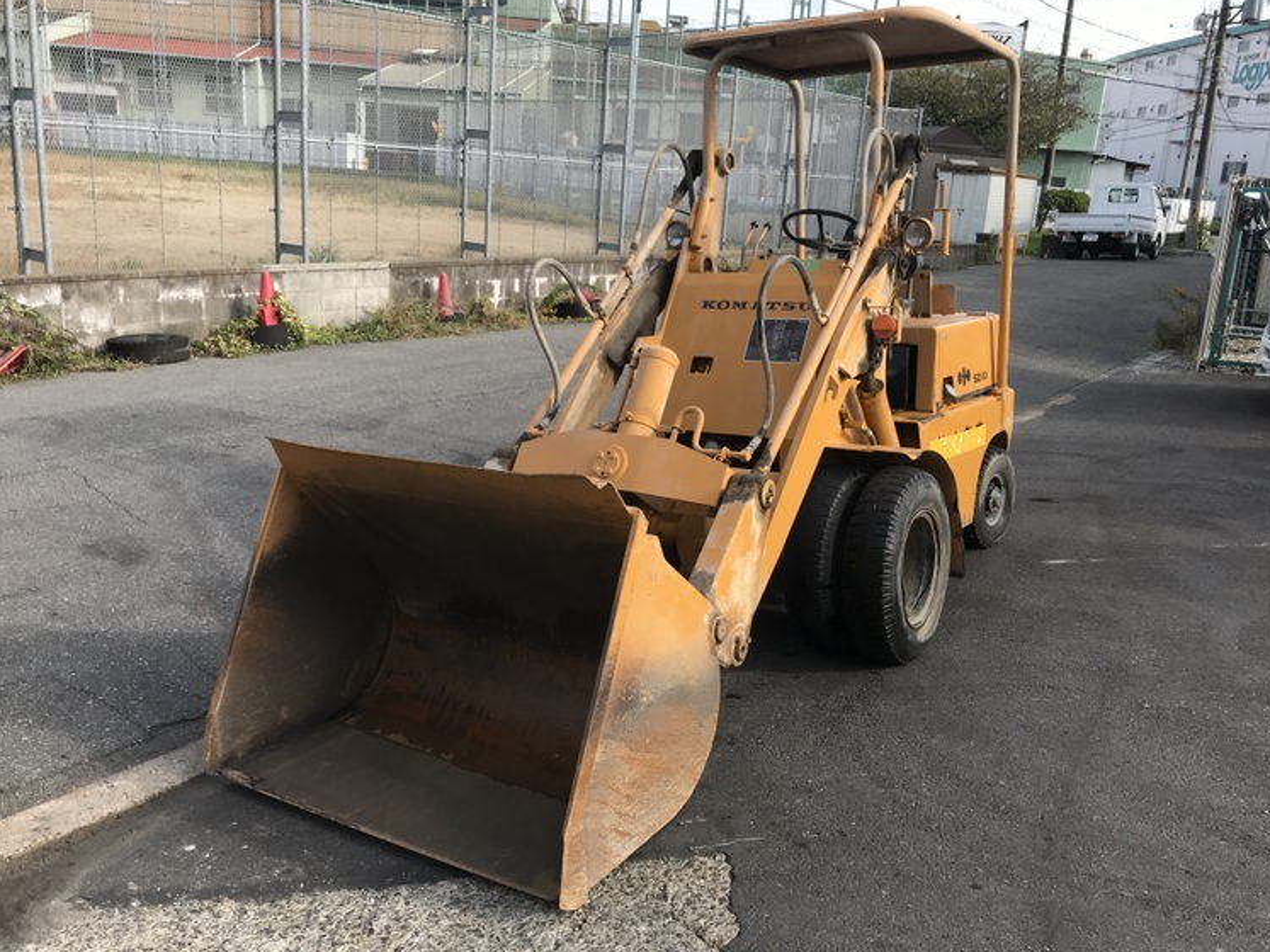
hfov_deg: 59.9
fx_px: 1100
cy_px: 444
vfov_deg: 46.8
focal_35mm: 30
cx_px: 678
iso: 20
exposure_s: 1/709
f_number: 1.8
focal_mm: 3.99
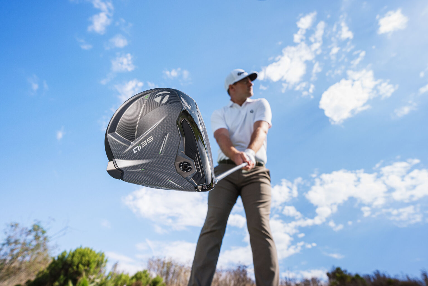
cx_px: 214
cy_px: 143
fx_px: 214
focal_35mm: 18
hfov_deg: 90.0
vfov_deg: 67.4
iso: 200
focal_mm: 18
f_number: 8
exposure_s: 1/500
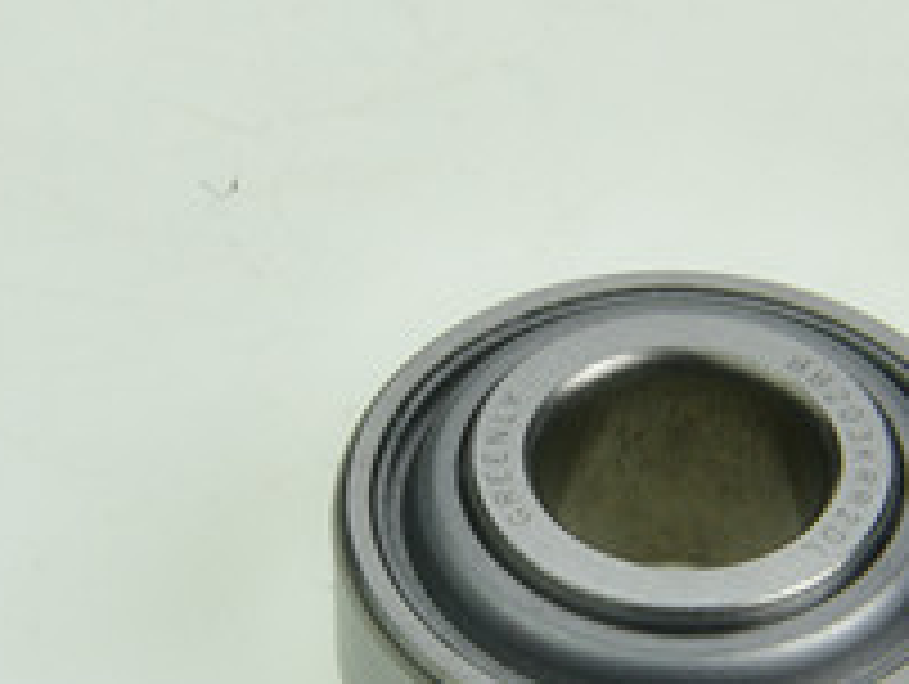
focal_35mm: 171
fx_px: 4496
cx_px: 508
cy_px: 477
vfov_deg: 8.7
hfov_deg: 11.5
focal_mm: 45
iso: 500
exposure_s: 1/80
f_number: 18
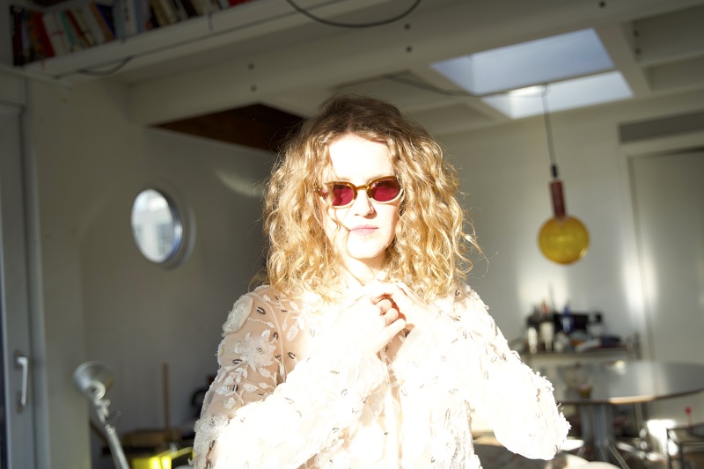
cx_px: 352
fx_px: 743
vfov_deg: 35.0
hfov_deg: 50.7
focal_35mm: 38
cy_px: 234
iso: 200
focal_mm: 38
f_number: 2.8
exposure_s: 1/500
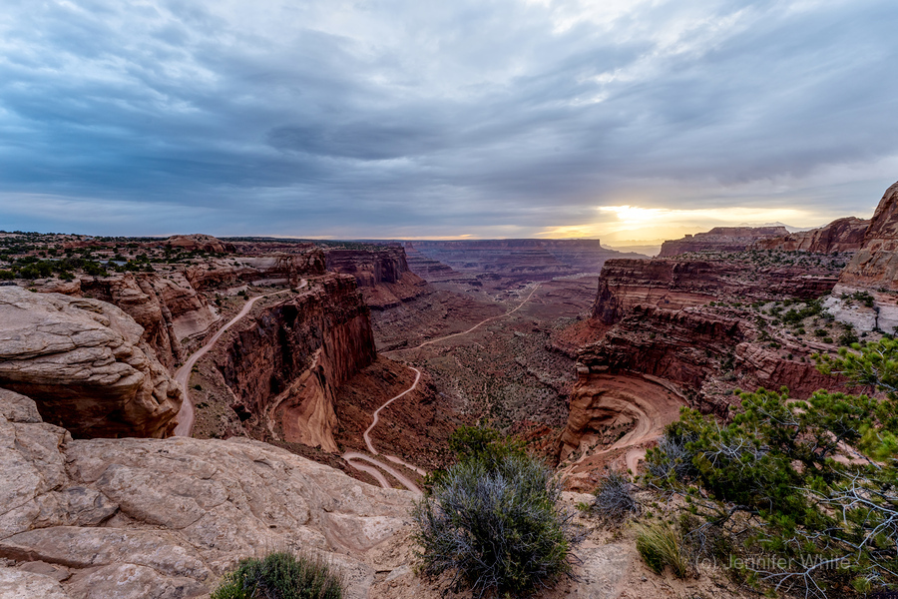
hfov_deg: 104.3
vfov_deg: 81.2
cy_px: 300
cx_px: 449
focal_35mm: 14
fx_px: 349
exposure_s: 1/13
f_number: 16
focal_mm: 14
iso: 100
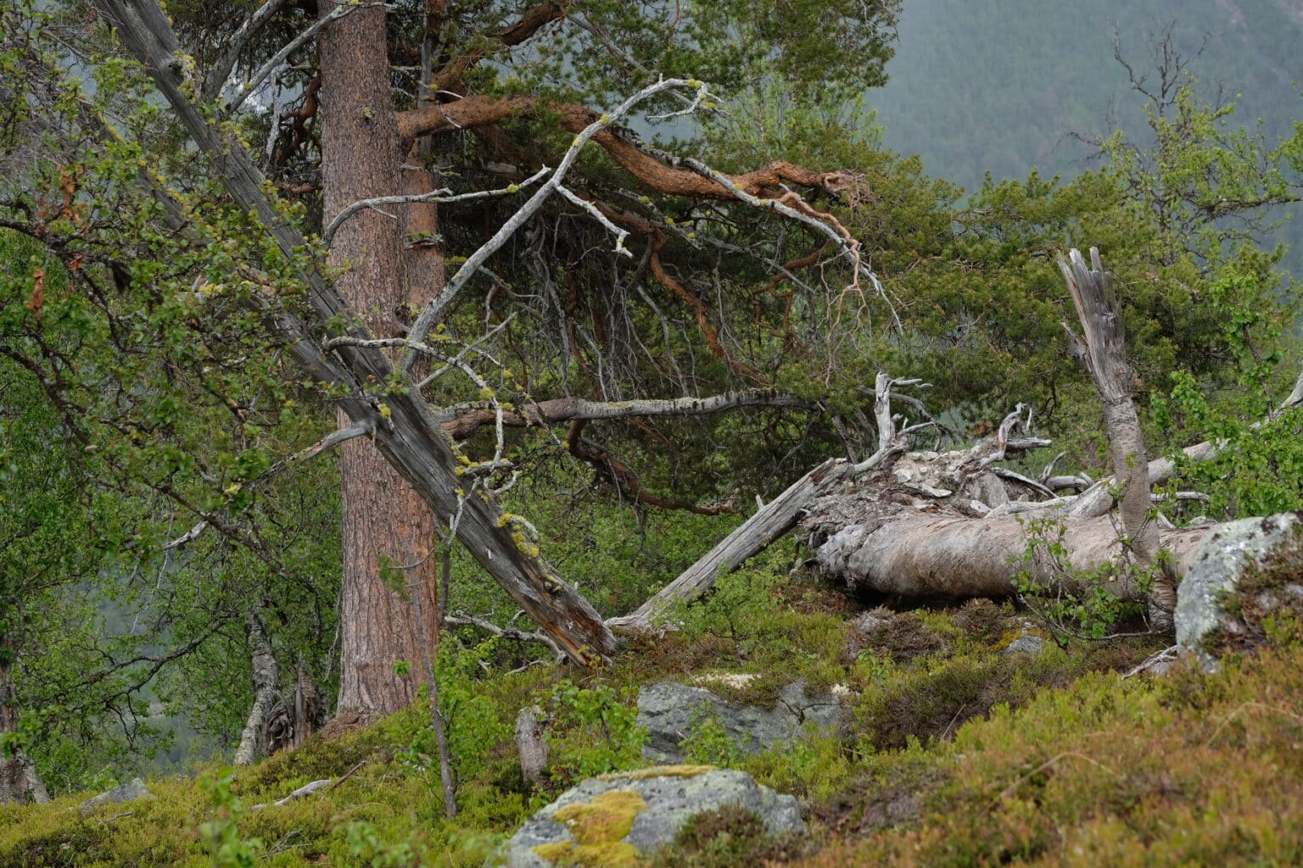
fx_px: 4343
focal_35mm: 120
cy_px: 434
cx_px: 652
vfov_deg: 11.4
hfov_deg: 17.1
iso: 200
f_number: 5.6
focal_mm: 80
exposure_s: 1/180
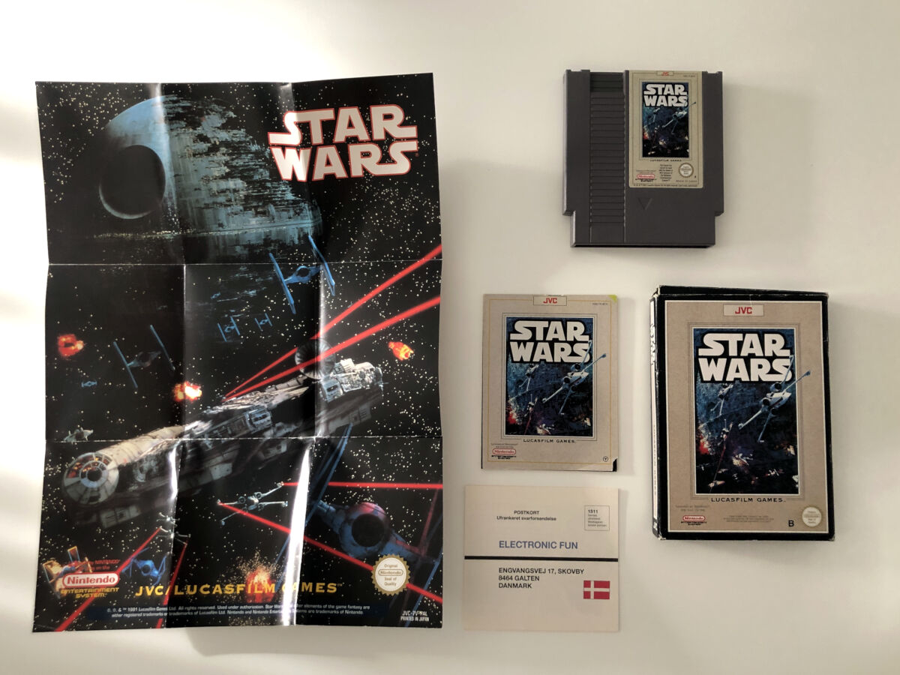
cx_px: 450
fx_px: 728
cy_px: 338
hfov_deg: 63.4
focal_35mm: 28
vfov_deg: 49.7
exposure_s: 1/15
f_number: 1.8
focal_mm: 3.99
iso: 50
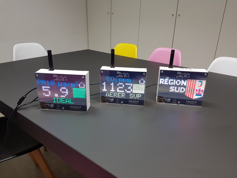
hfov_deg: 67.3
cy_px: 89
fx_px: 178
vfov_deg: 53.1
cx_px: 118
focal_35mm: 26
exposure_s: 1/50
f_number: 1.7
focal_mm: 4.2
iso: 160
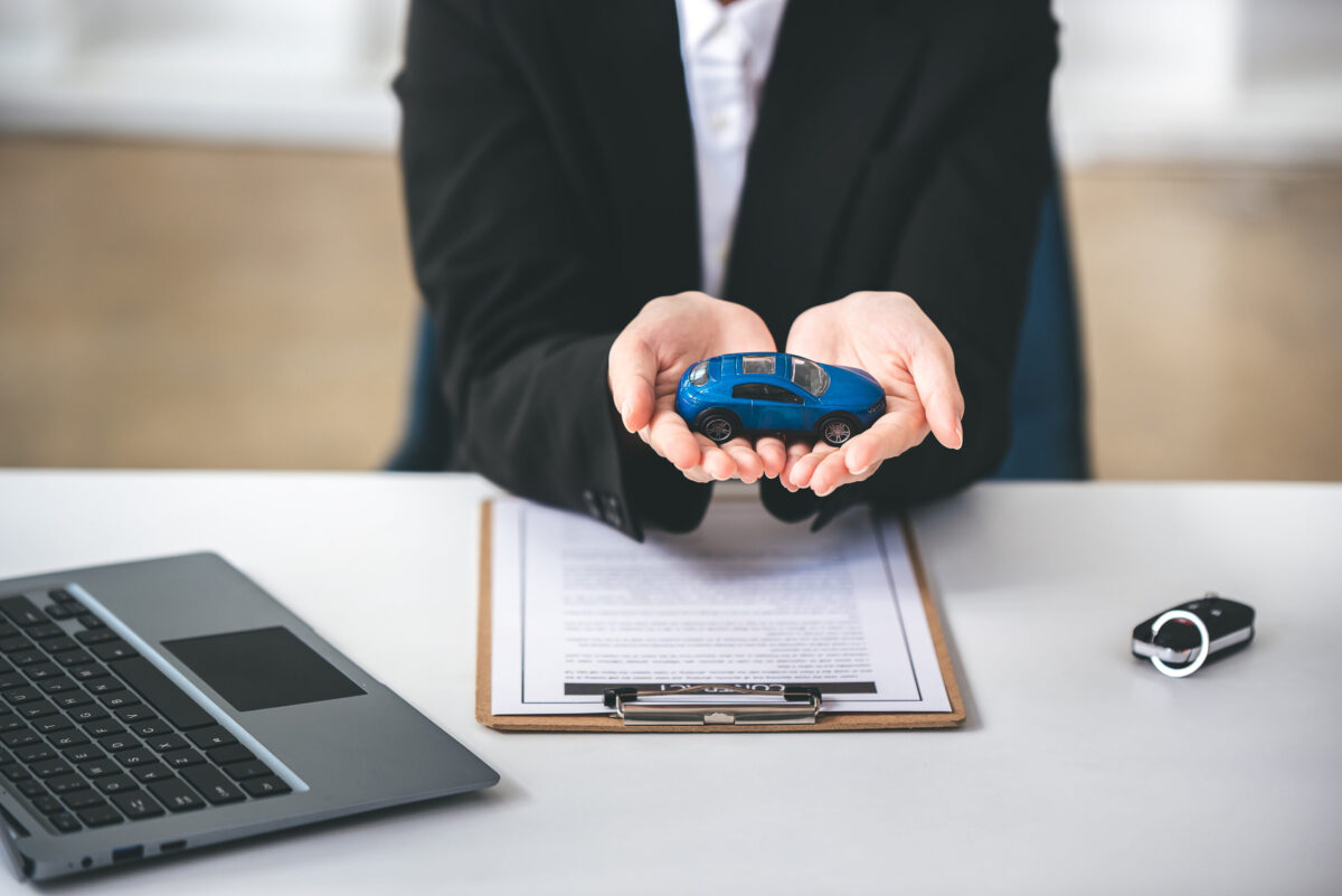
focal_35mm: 110
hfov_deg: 18.6
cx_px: 671
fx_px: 4102
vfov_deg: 12.5
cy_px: 448
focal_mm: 110
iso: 250
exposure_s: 1/200
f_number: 2.8
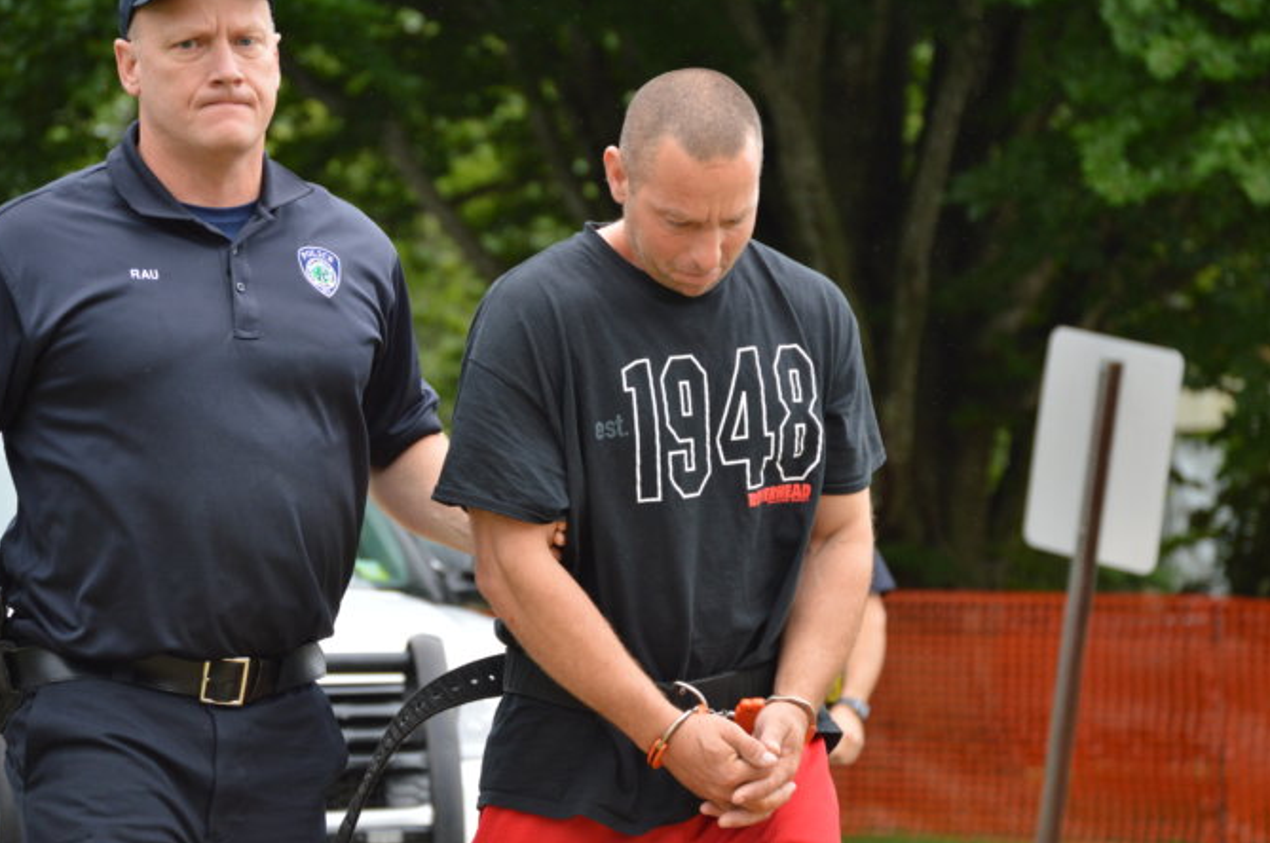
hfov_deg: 13.1
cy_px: 421
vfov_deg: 8.7
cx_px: 640
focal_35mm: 157
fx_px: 5531
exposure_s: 1/500
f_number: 5.6
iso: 400
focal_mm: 100
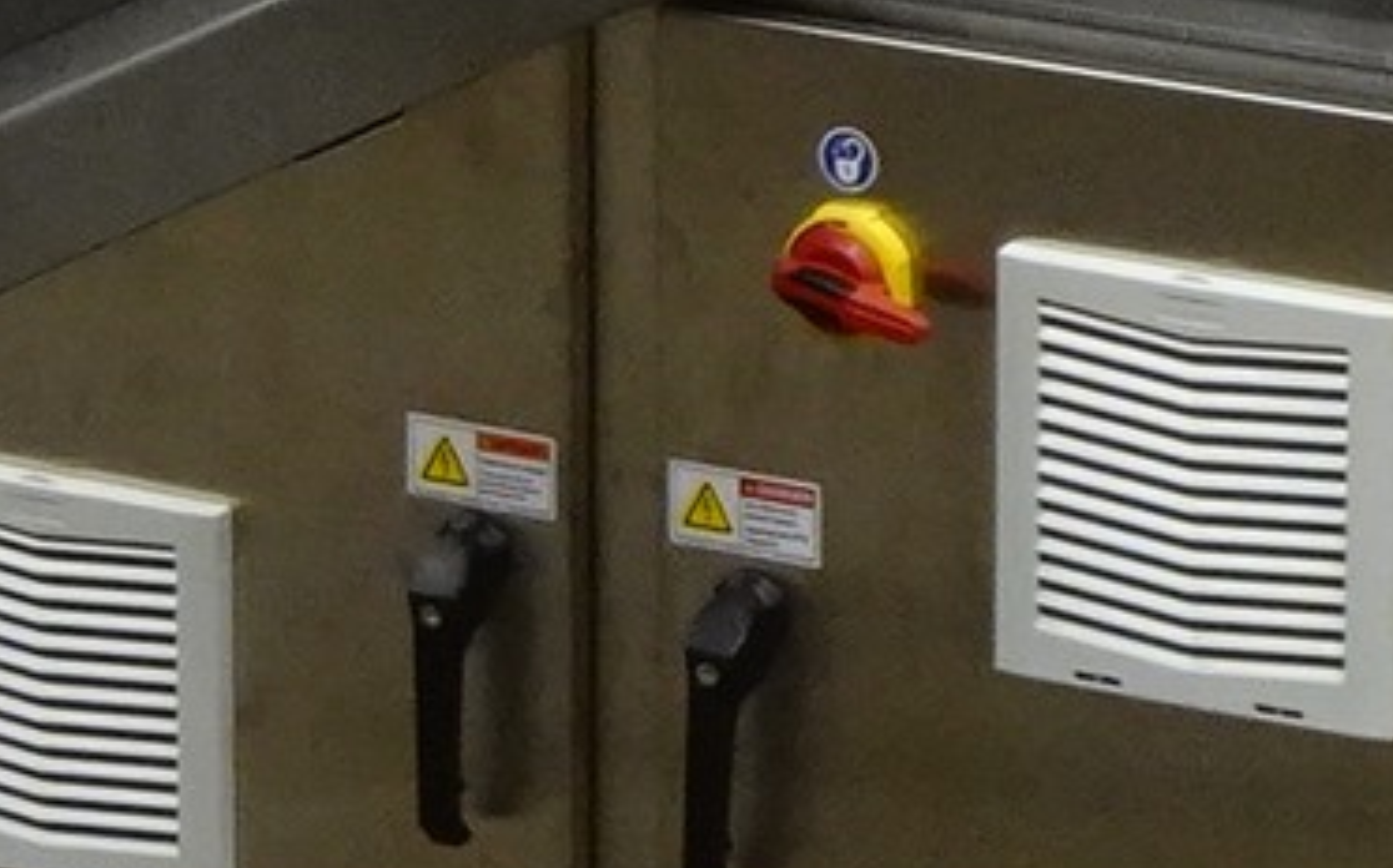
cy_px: -221
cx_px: -195
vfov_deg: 4.0
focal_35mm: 327
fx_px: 12407
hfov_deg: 6.4
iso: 400
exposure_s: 1/60
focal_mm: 8.94
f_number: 4.5
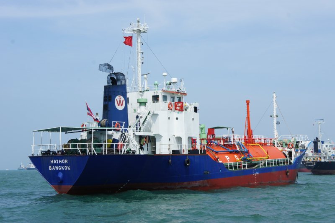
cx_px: 168
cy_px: 112
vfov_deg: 23.1
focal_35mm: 58
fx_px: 544
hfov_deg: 34.2
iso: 200
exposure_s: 1/200
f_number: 13
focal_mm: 39
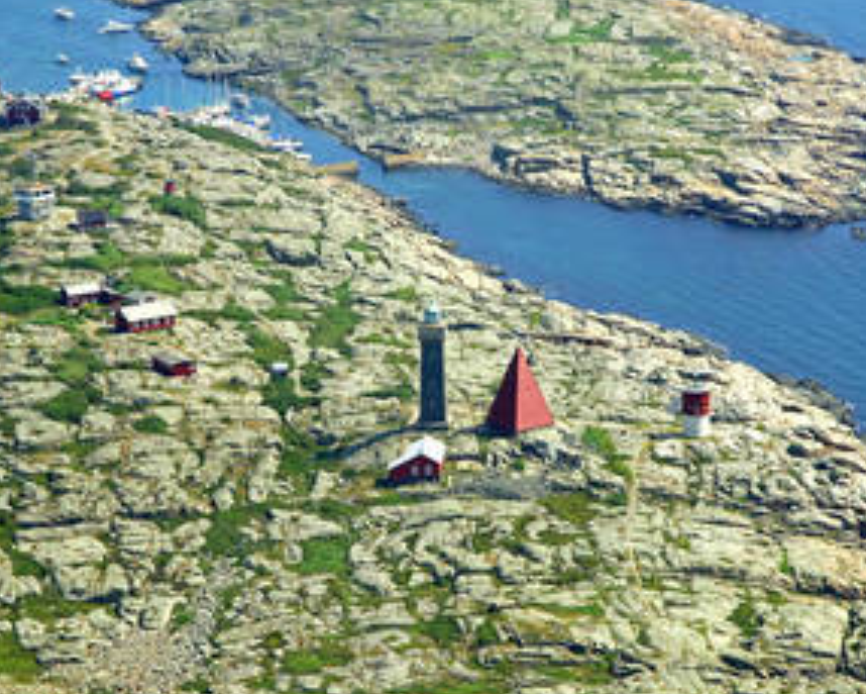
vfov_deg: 8.2
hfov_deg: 10.2
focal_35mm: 189
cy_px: 391
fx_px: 4839
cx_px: 430
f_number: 8.5
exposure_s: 1/1000
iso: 400
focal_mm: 85
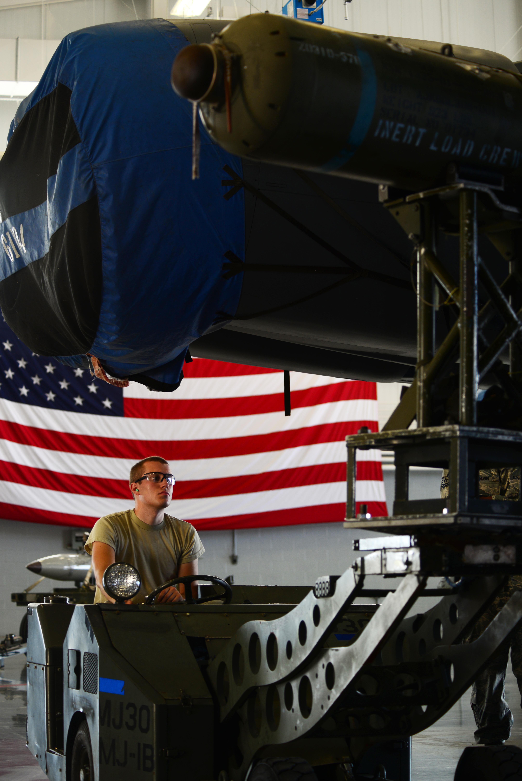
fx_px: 1738
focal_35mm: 80
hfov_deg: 17.1
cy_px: 390
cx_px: 261
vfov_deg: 25.4
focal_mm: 80
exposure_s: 1/100
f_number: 4.5
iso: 250
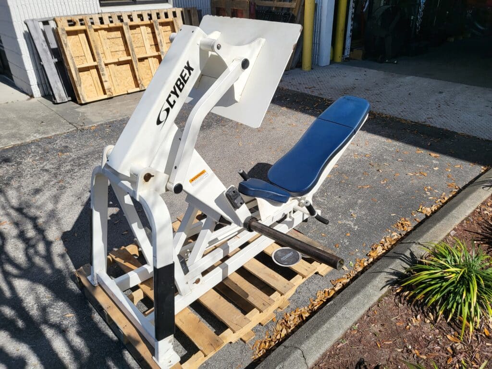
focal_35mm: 26
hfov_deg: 67.3
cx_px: 246
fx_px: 370
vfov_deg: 53.1
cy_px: 184
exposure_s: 1/4629
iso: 50
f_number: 1.8
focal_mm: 4.25
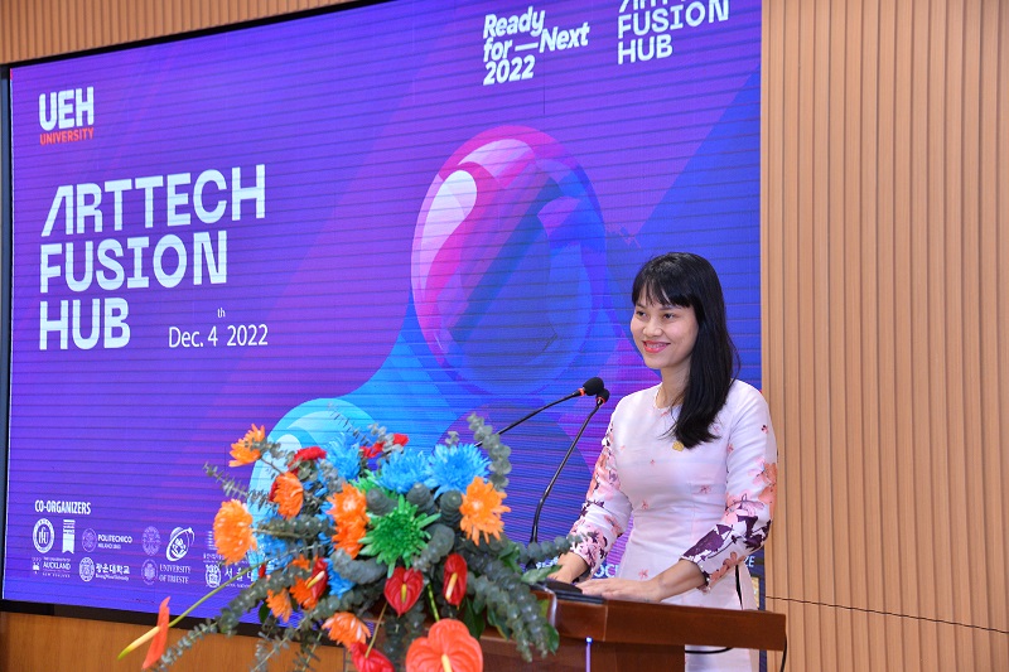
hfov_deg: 36.3
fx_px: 1541
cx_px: 504
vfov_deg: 24.6
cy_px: 336
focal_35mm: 55
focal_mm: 55
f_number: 5
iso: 1250
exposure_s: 1/125
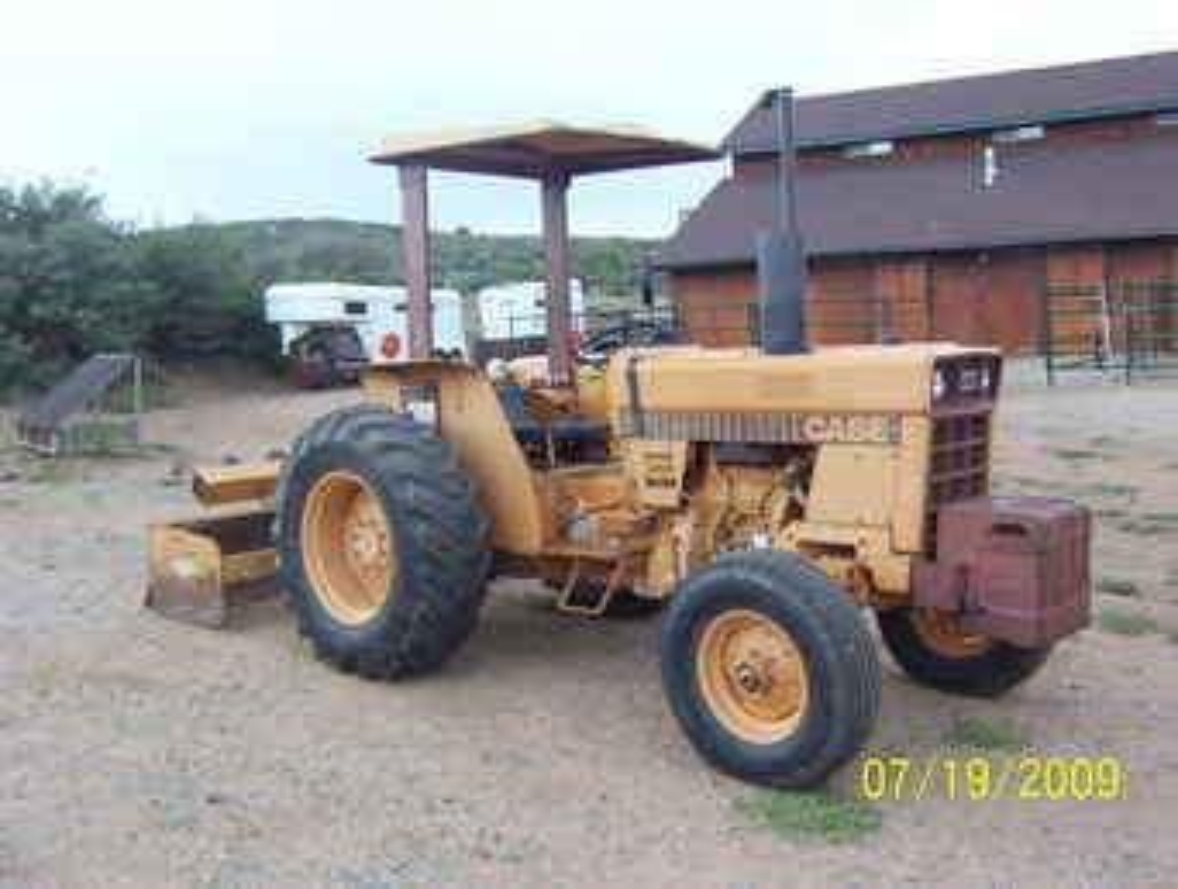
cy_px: 444
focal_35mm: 36
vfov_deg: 39.8
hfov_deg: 51.3
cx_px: 589
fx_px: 1228
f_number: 2.76
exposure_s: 1/127
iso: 100
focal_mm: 5.54
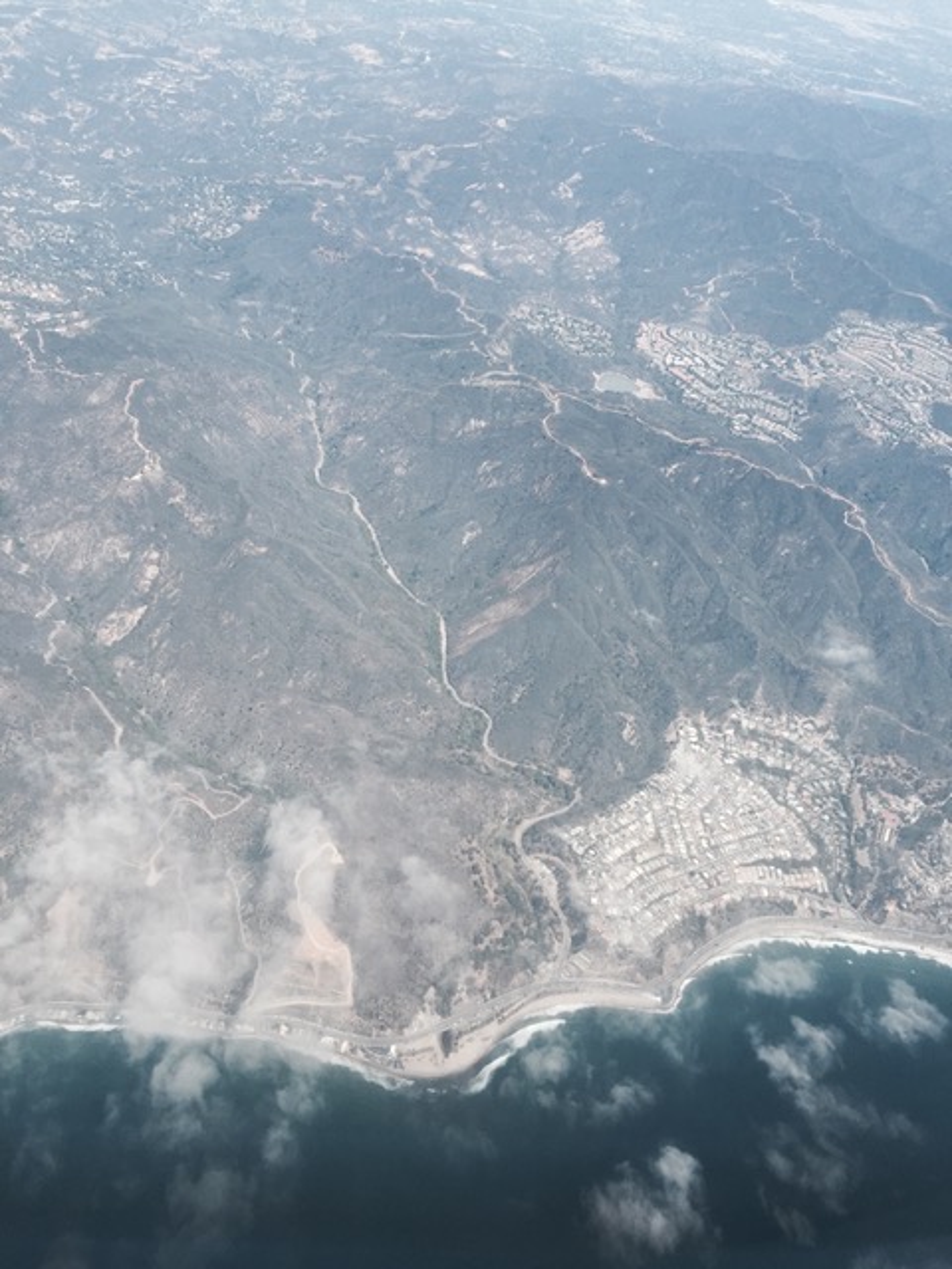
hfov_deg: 48.2
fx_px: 1063
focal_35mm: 29
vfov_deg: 61.7
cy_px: 634
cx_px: 476
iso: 32
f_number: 2.2
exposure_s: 1/1199
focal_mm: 4.15
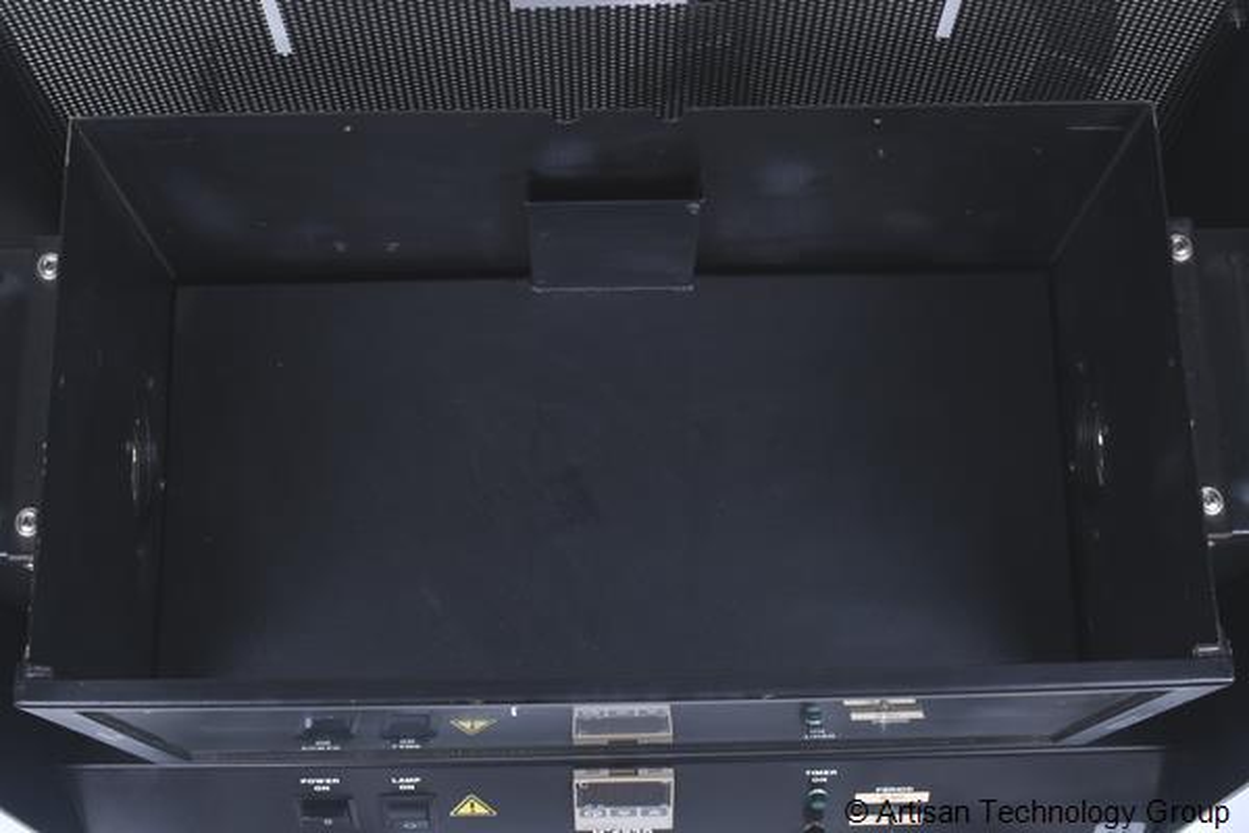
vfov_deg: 42.3
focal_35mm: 31
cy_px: 416
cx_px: 624
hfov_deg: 60.3
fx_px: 1075
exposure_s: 1/200
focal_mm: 21
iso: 200
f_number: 14
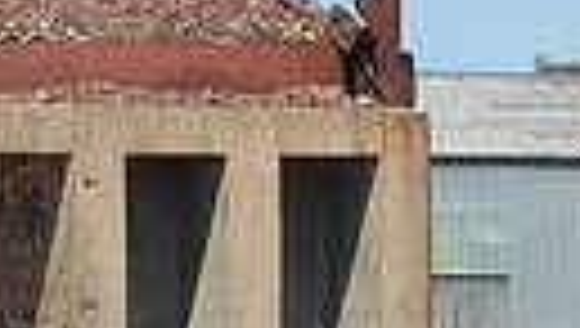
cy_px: 398
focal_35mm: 337
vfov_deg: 3.6
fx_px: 5190
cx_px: 270
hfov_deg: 6.4
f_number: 4.9
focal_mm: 10
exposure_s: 1/640
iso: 80
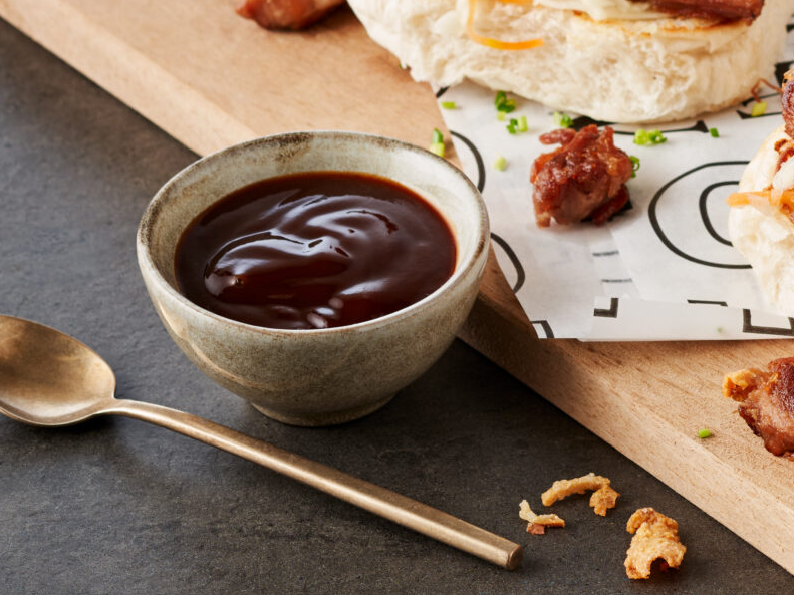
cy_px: 82
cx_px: 1137
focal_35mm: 280
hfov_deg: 7.0
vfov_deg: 5.3
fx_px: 6421
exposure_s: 1/160
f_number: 8
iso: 80
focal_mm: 90
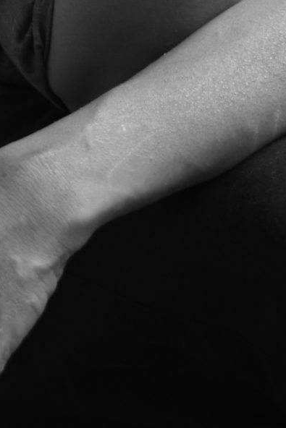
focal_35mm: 175
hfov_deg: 7.7
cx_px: -125
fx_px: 2086
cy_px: -491
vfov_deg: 10.5
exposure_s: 1/160
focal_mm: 27
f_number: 4
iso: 800
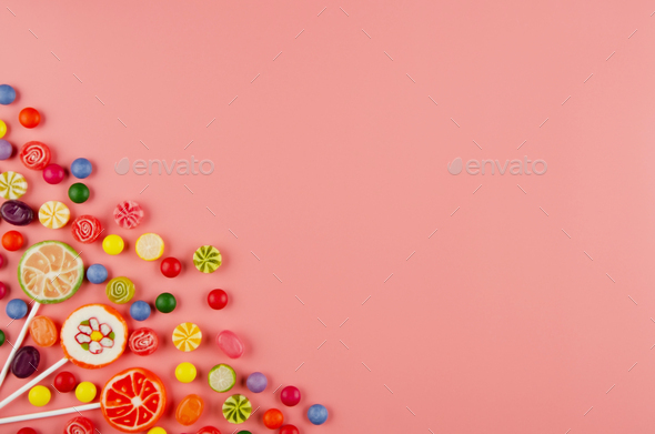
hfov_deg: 28.1
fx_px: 1308
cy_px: 217
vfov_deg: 18.8
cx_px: 328
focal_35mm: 72
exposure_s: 1/160
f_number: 8
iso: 100
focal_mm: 48
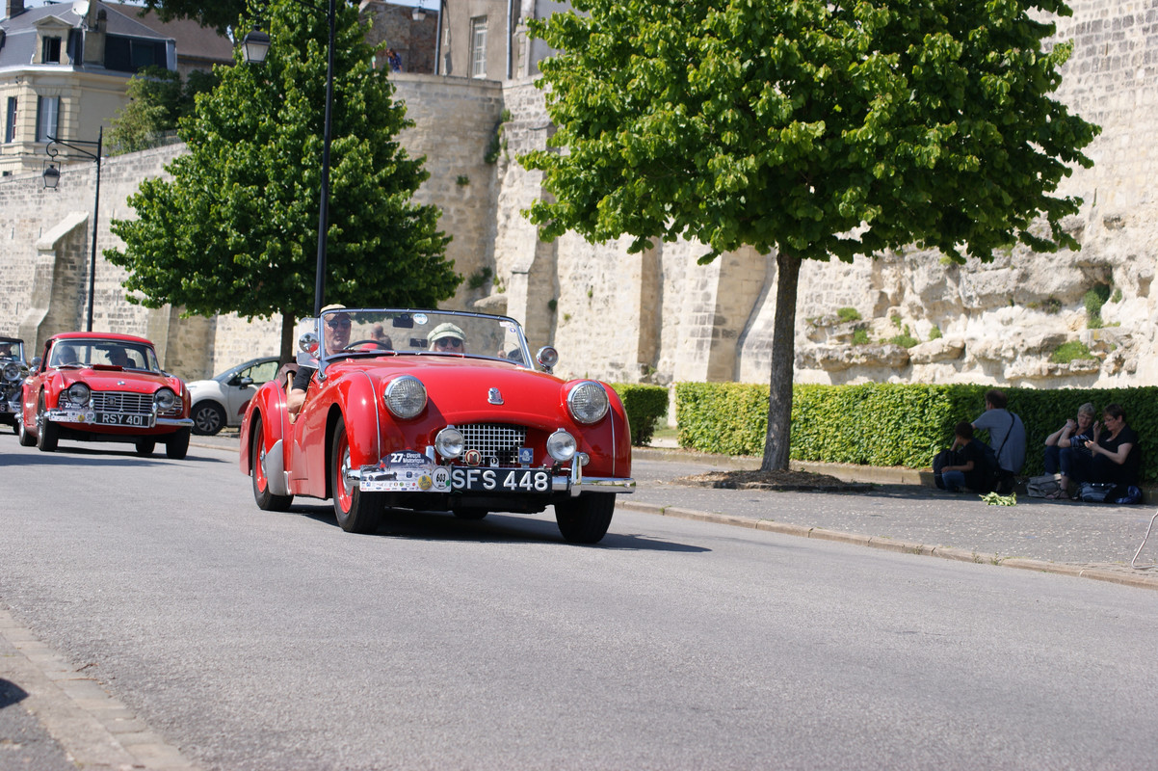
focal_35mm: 82
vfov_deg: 16.5
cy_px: 386
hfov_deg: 24.6
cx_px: 579
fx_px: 2652
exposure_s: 1/320
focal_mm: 55
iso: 100
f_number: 6.3
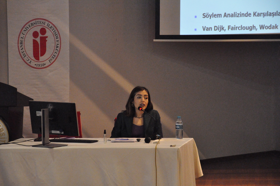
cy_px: 93
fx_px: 1049
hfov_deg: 15.2
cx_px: 140
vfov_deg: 10.1
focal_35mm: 135
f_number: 5.6
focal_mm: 90
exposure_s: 1/80
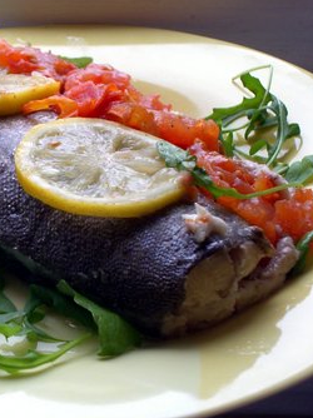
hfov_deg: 13.6
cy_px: 210
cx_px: 46
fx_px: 1304
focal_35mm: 108
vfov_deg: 18.2
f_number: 4.4
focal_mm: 16.6
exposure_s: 1/160
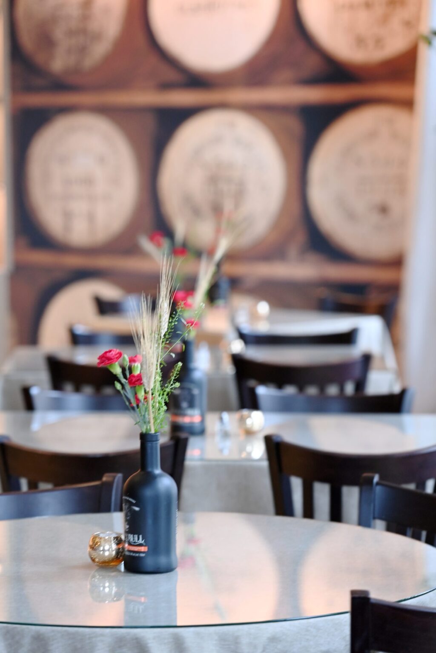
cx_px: 218
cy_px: 326
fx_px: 2452
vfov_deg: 15.2
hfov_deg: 10.2
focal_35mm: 135
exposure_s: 1/50
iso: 1600
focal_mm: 135
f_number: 3.5
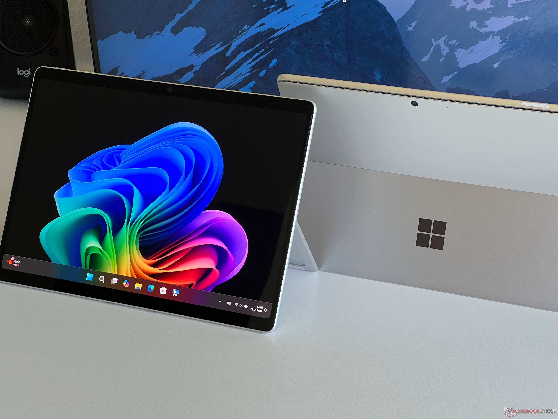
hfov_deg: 25.3
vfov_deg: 19.1
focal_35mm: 77
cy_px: 210
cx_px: 279
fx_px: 1241
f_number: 2.8
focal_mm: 9
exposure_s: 1/82
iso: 200
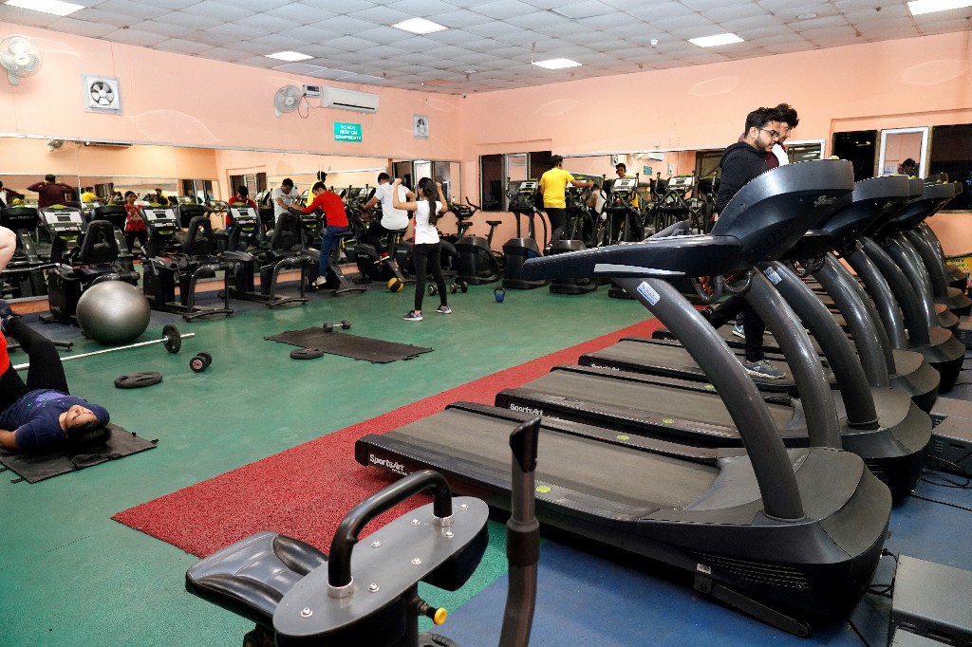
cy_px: 324
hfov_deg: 73.8
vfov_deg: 53.1
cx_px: 486
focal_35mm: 24
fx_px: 648
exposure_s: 1/125
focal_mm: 24
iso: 2500
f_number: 4
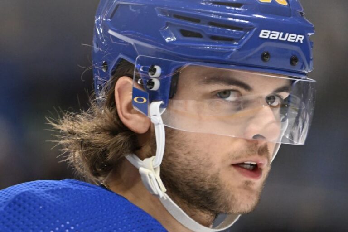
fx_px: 1933
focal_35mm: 200
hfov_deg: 10.3
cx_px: 174
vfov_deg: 6.9
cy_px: 116
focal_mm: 200
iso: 3200
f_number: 3.5
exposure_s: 1/1600
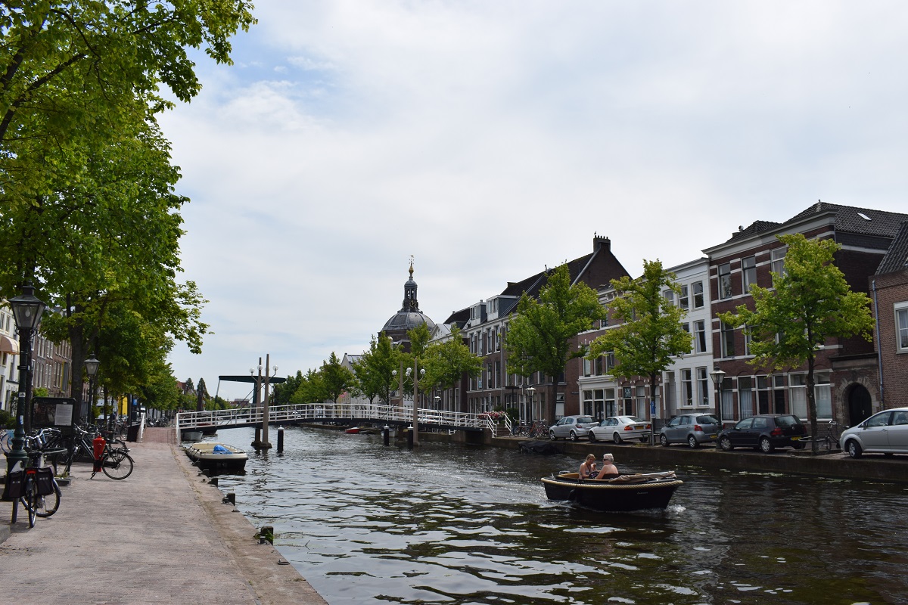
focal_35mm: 30
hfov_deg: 61.9
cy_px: 302
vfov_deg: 43.6
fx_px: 757
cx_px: 454
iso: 200
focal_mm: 20
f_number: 11
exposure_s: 1/500
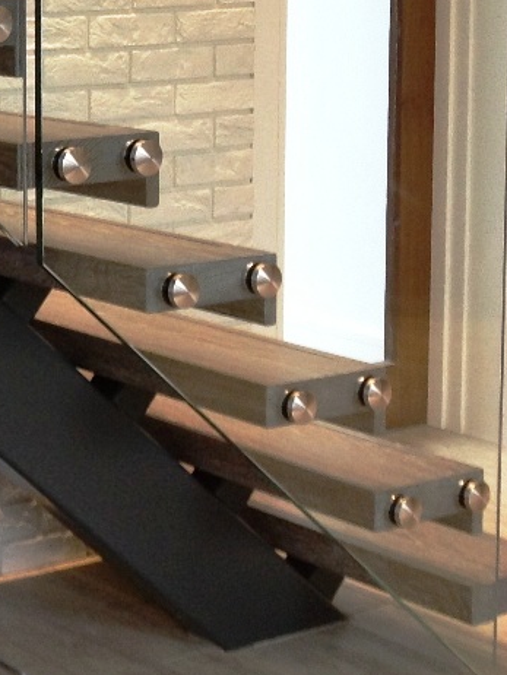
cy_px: 94
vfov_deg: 19.7
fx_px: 1912
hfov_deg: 13.9
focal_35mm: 98
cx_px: -311
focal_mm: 4.28
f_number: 2.4
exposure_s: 1/17
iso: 80
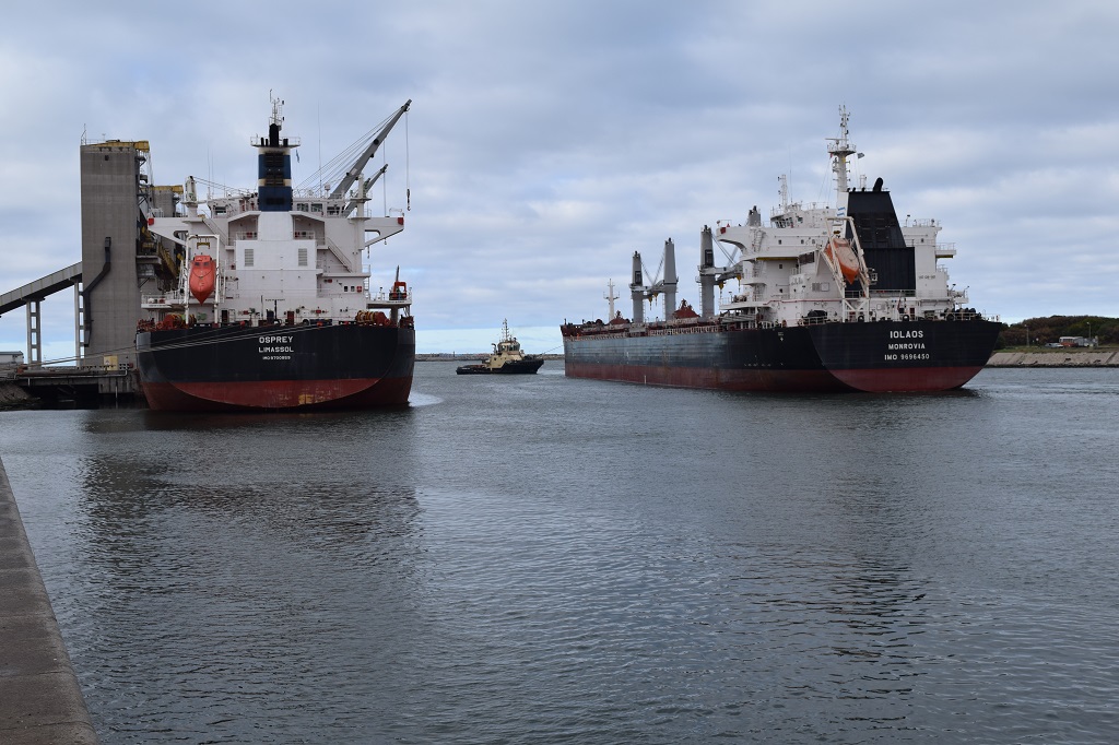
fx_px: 1352
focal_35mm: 44
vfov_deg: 30.8
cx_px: 560
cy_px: 372
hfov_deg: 45.0
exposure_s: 1/320
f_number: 9
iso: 200
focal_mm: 29
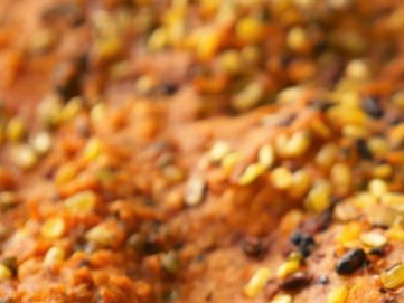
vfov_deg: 9.9
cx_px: 383
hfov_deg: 13.1
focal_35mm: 149
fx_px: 1740
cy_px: 277
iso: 200
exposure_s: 1/125
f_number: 2.8
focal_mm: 35
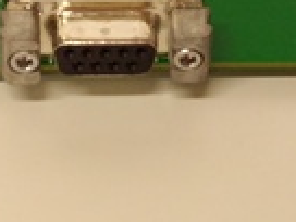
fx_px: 1018
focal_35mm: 119
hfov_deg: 16.5
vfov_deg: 11.3
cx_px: 102
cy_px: -222
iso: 139
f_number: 2
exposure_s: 1/33
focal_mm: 3.79
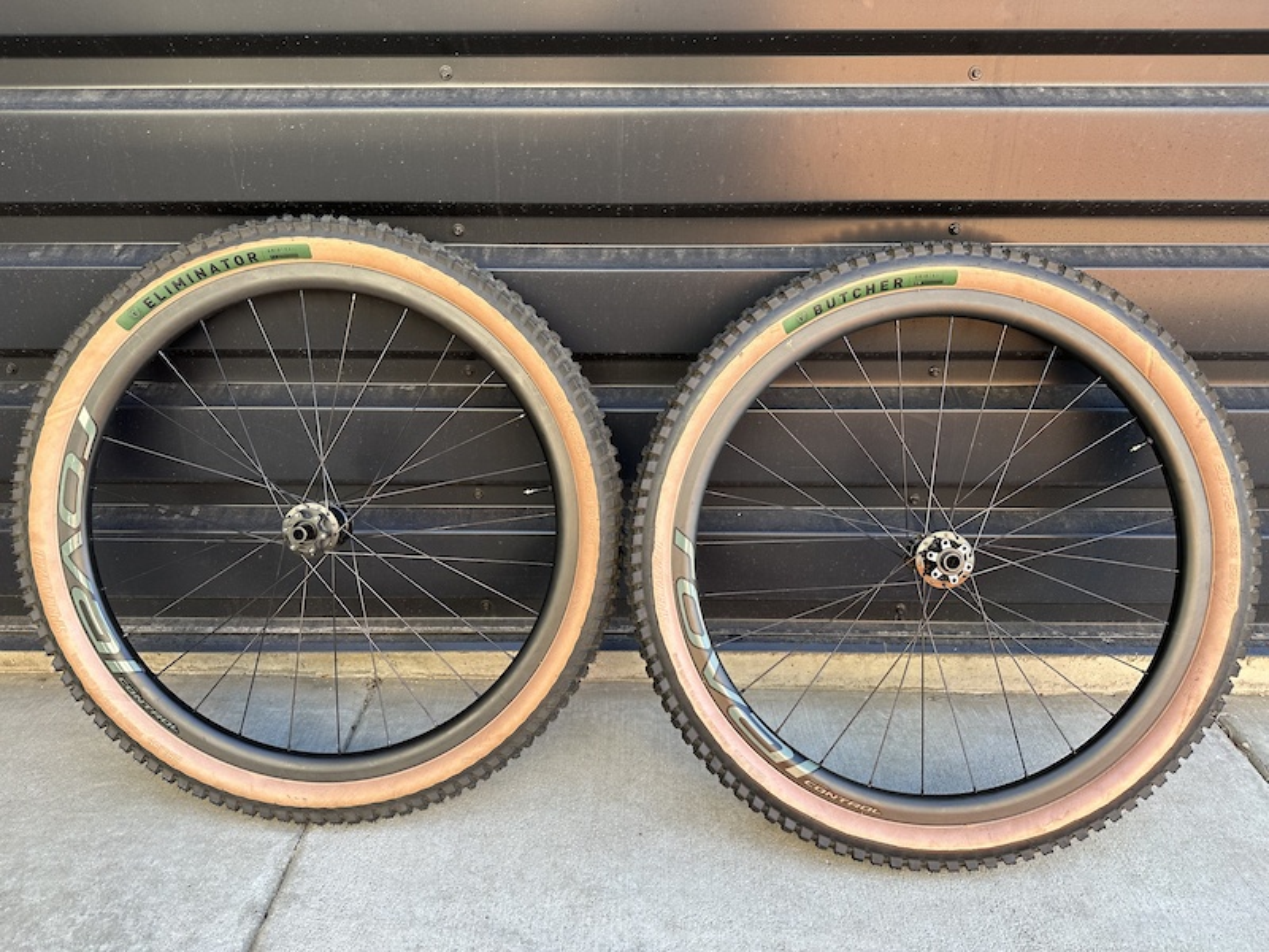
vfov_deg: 56.8
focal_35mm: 24
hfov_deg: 71.6
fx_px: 880
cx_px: 634
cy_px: 476
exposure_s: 1/121
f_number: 1.78
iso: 100
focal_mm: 6.86
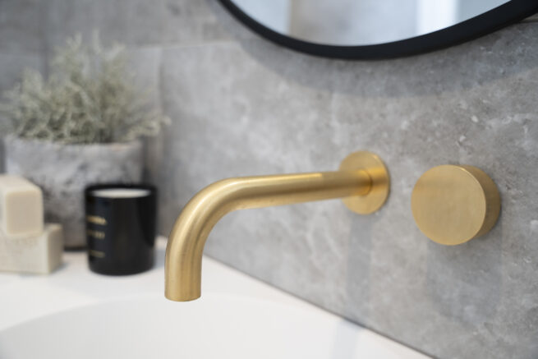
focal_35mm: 33
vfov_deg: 39.9
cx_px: 269
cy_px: 180
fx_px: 495
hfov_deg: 57.1
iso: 800
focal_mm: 33.1
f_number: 3.5
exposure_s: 1/80
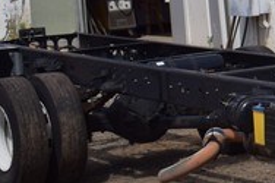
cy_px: -9
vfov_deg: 8.6
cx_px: 506
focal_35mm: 158
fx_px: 1206
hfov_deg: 11.9
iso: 200
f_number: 3.8
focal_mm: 22
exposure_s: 1/3200
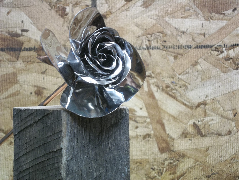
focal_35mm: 74
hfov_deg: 26.3
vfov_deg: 19.9
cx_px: 120
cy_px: 90
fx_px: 511
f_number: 3.9
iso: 175
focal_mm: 13.2
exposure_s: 1/8
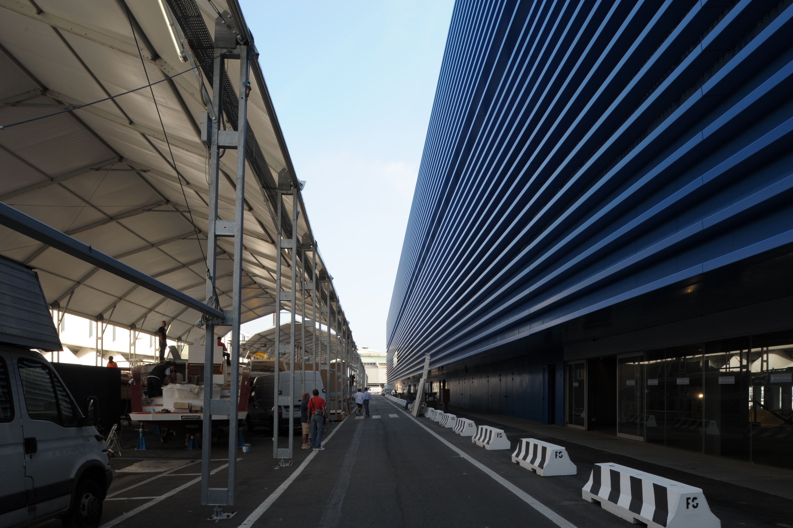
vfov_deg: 53.1
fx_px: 528
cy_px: 264
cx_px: 396
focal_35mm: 24
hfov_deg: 73.8
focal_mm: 24
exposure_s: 1/125
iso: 400
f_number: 13
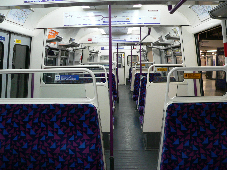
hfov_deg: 51.4
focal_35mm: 36
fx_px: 236
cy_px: 85
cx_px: 114
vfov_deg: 39.7
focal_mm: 6
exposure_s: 1/25
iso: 200
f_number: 2.8
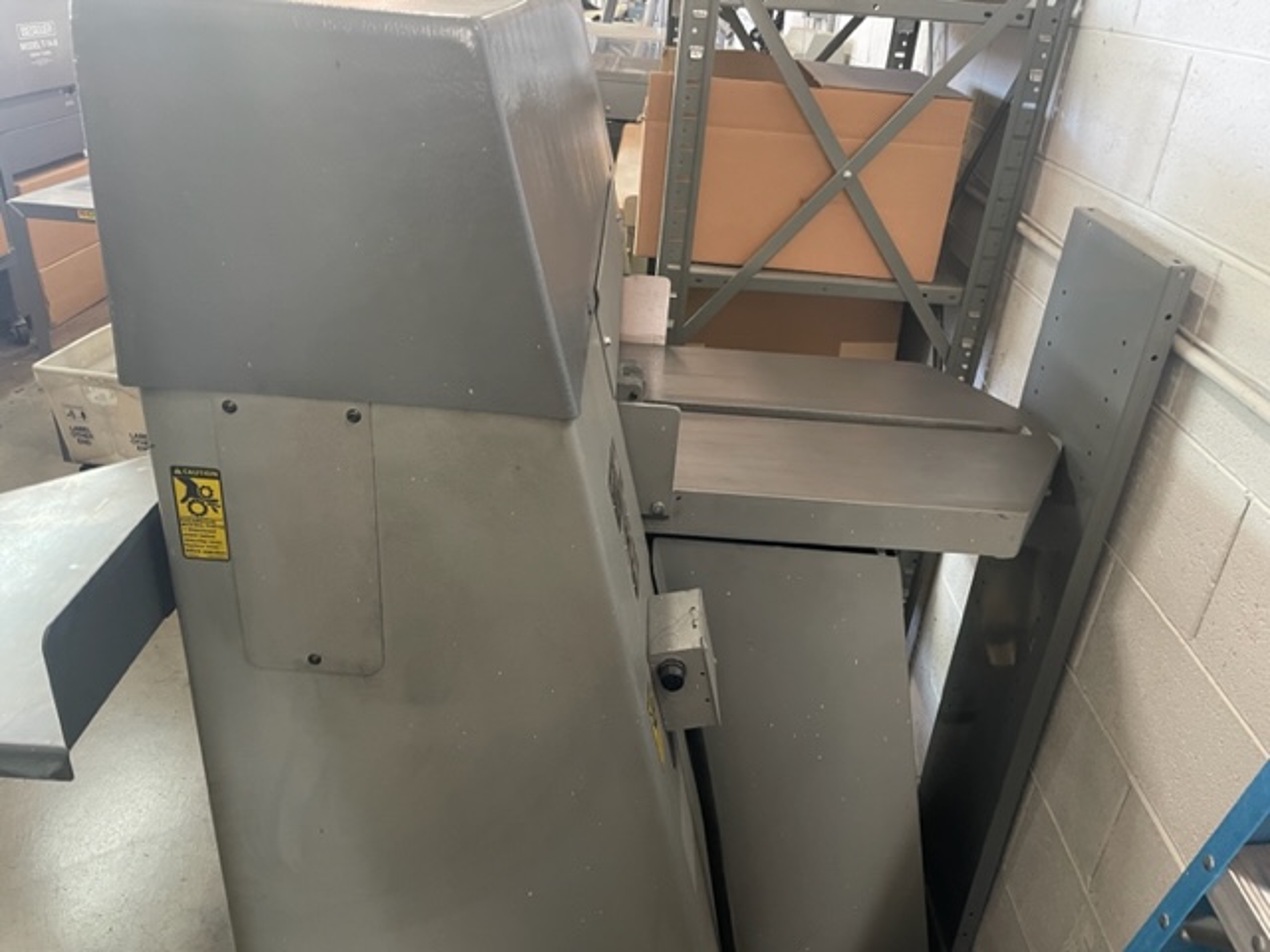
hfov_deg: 67.3
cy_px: 476
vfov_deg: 53.1
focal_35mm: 26
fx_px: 954
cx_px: 635
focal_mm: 4.2
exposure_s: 1/60
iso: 320
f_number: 1.6
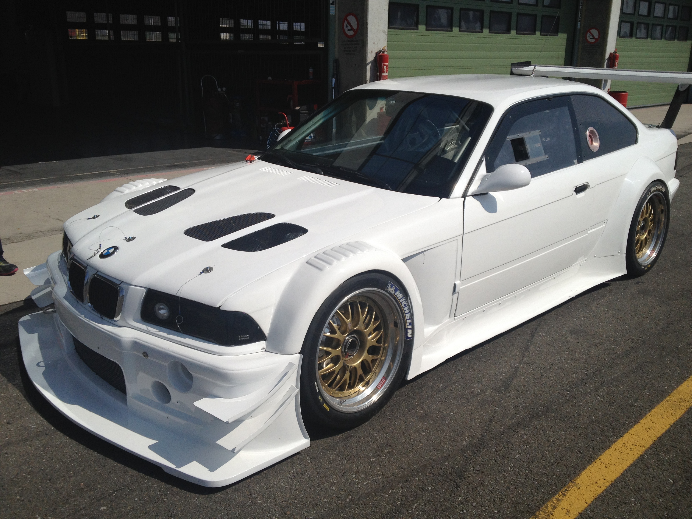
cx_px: 346
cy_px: 260
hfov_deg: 52.6
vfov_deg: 40.7
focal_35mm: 35
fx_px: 700
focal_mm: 4.28
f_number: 2.4
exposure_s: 1/5025
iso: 64
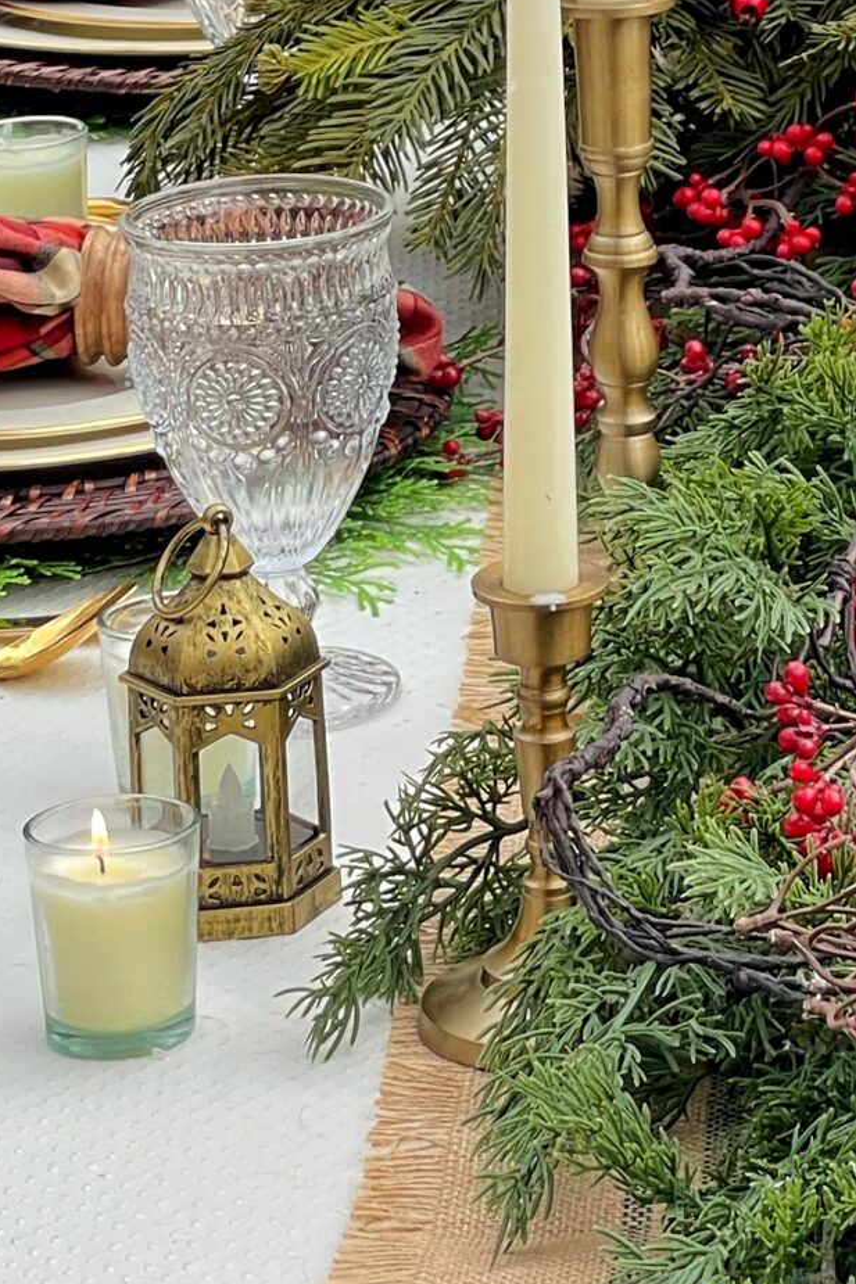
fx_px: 6565
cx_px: 857
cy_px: -301
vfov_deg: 11.0
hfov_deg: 7.4
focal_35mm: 184
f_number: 2.2
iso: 25
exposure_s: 1/99
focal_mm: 7.5
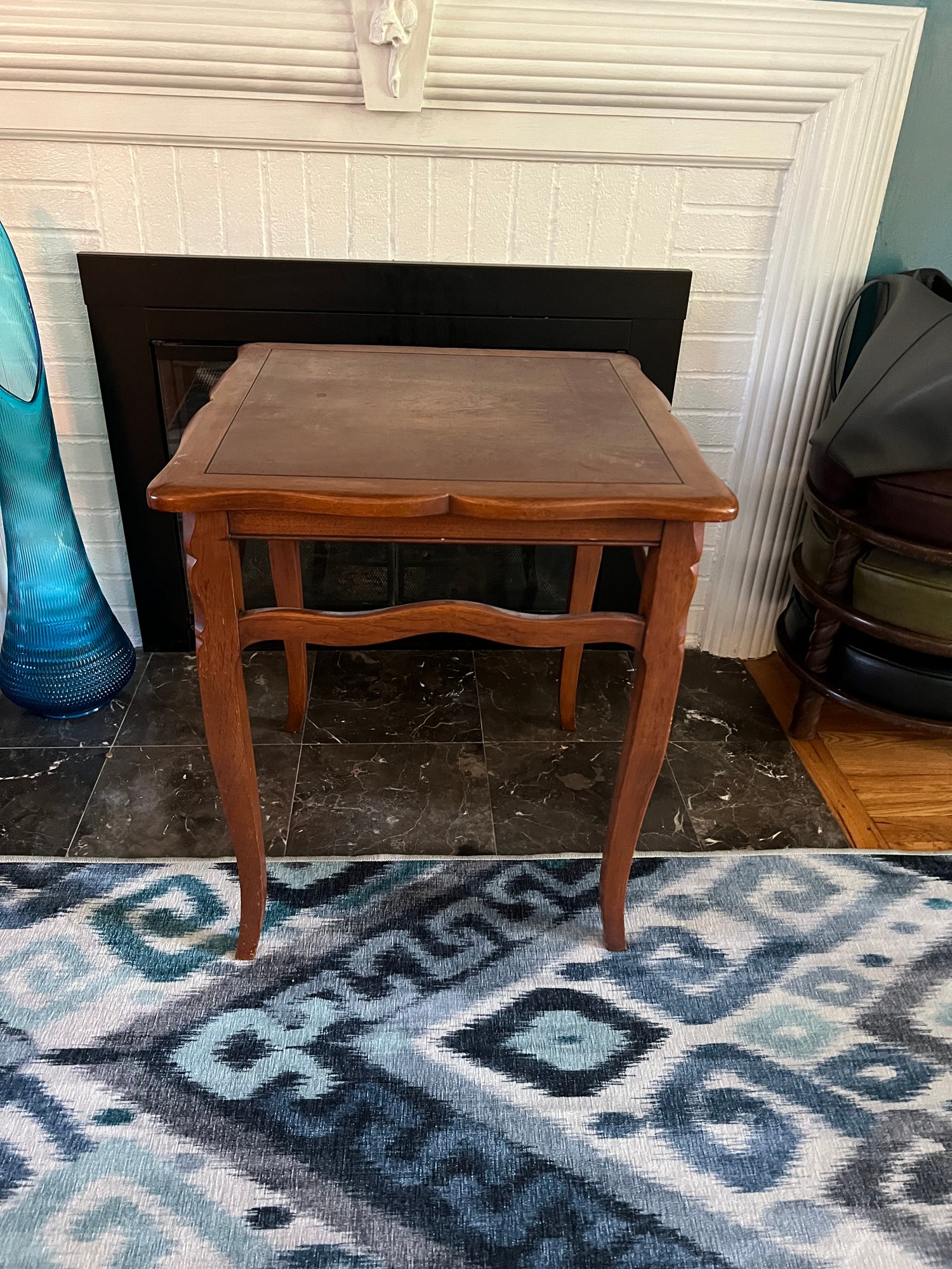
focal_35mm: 26
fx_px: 953
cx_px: 476
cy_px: 634
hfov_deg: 53.1
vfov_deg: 67.3
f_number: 1.5
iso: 500
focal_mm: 5.7
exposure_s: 1/30
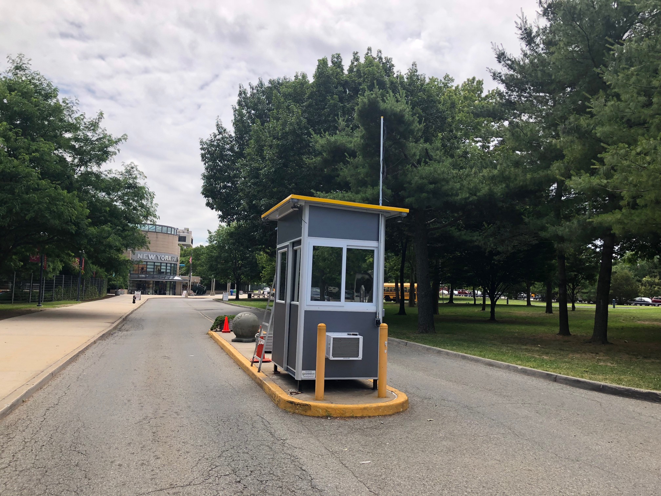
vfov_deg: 49.7
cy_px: 248
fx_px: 535
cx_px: 330
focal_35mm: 28
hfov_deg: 63.4
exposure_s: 1/1845
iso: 20
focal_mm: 3.99
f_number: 1.8
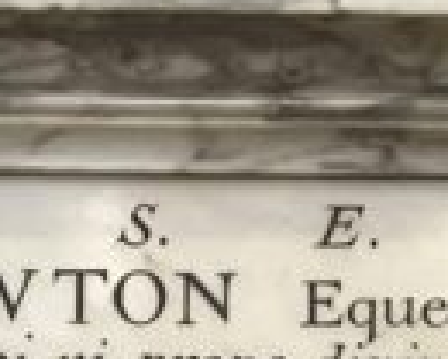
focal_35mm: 220
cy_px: 837
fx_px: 2917
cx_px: 138
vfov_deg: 6.7
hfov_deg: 8.8
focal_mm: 3.99
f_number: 1.8
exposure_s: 1/37
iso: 400
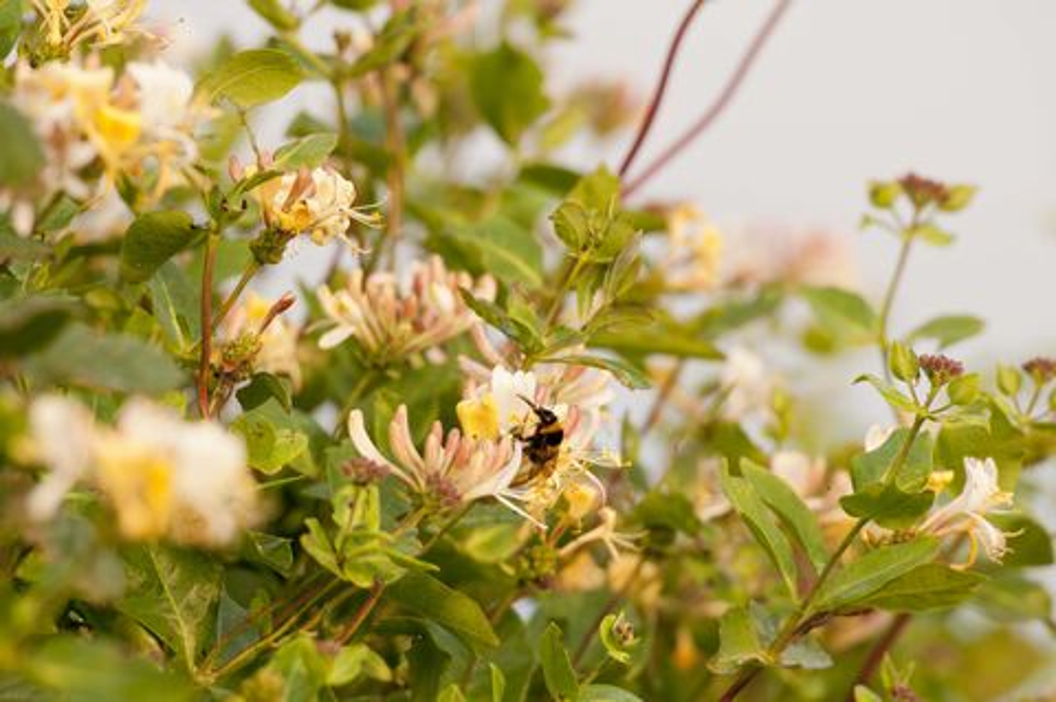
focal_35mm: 300
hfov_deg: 6.9
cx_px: 528
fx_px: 8791
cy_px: 351
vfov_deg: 4.6
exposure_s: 1/160
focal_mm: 200
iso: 200
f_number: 4.5
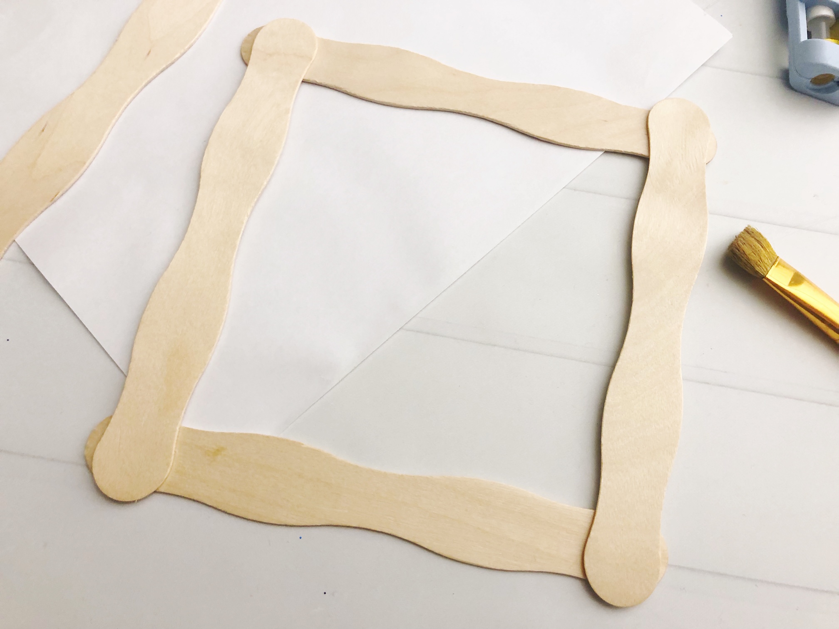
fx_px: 679
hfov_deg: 63.4
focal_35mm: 28
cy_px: 314
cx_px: 420
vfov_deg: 49.7
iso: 50
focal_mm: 3.99
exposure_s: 1/15
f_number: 1.8
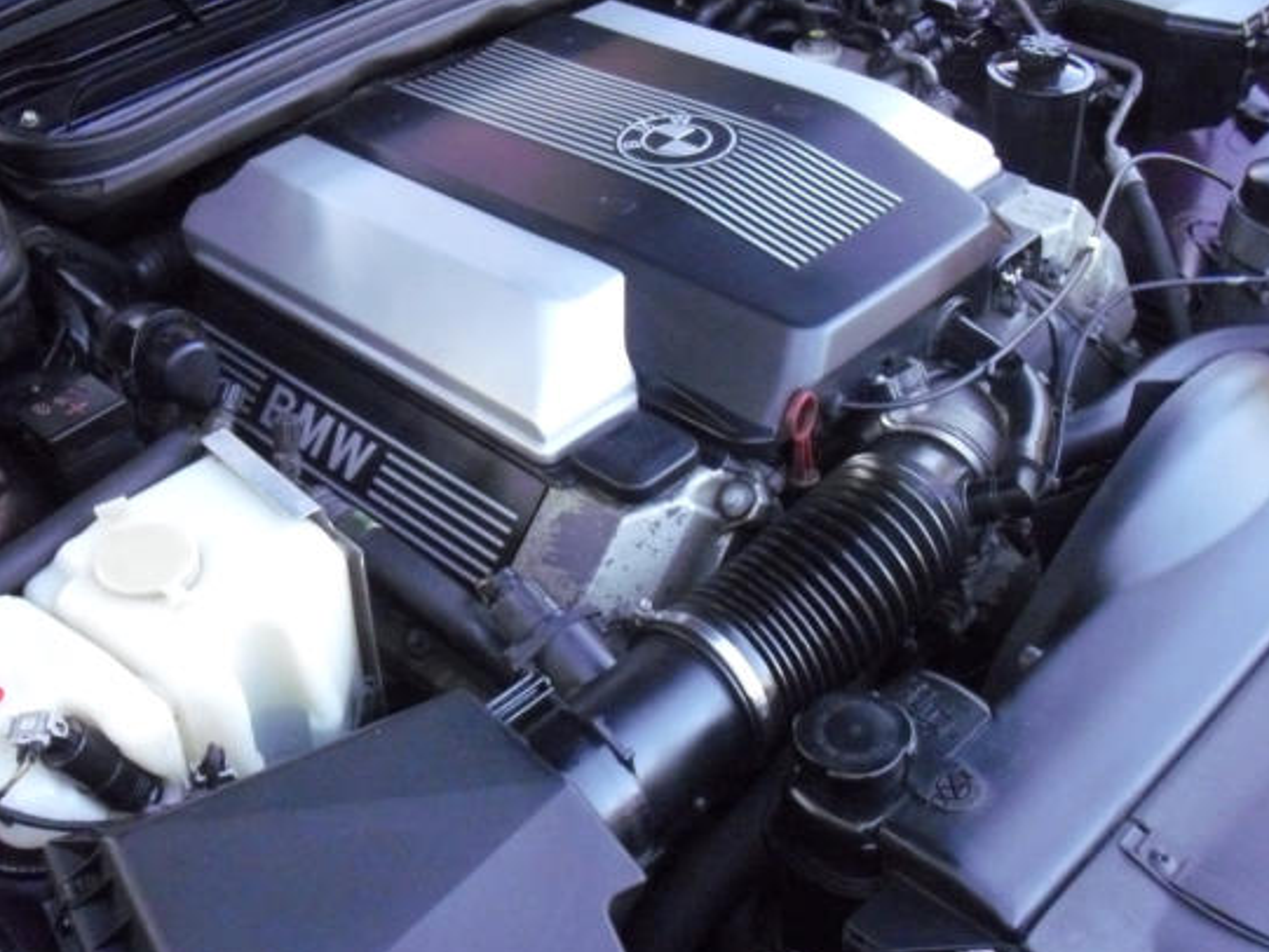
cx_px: 618
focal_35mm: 45
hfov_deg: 42.1
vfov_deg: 32.2
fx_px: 1650
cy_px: 442
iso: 800
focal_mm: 6.2
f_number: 2.8
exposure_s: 1/125
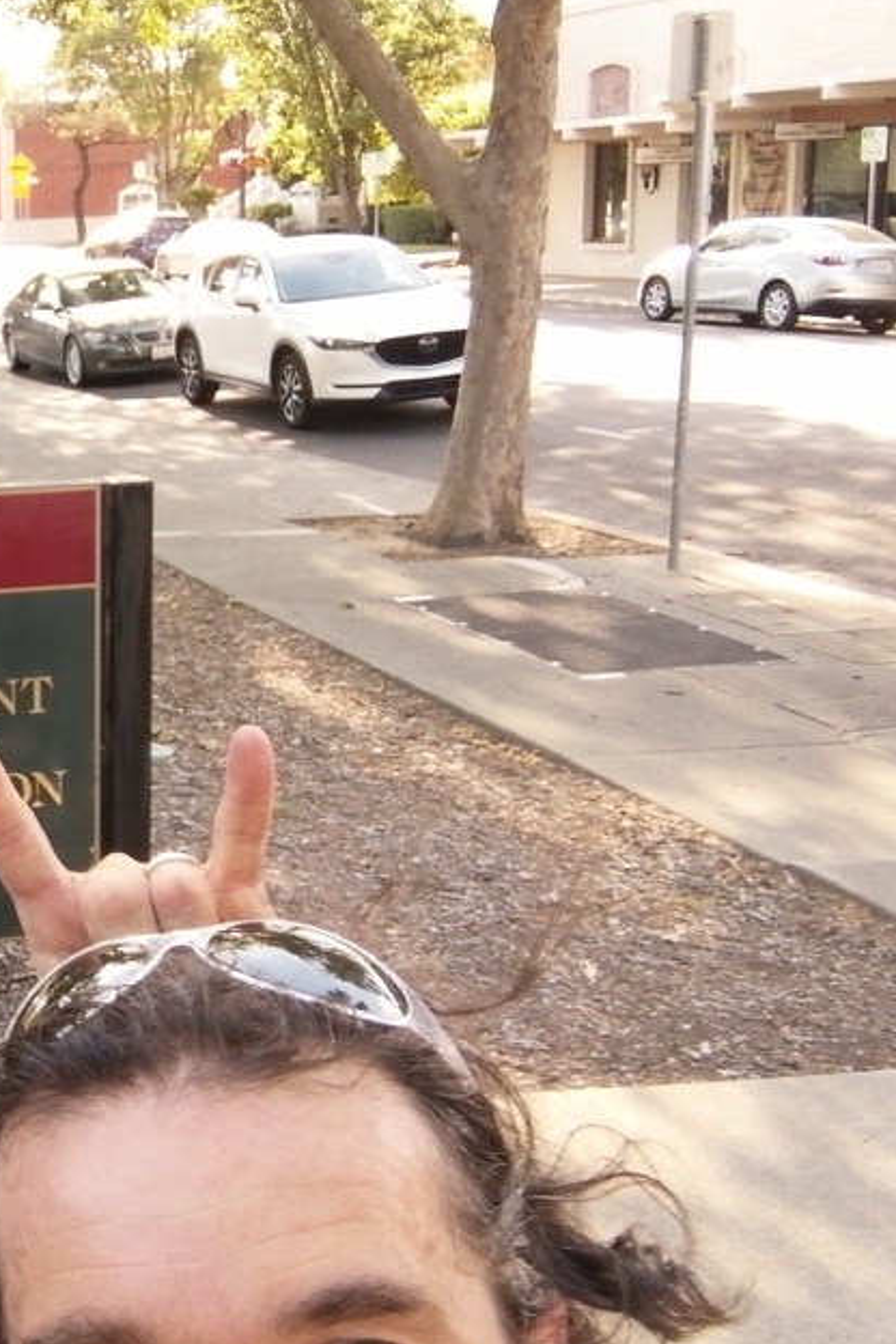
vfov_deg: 38.2
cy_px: 616
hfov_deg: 23.2
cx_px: -256
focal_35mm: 52
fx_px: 1941
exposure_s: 1/120
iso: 64
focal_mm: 2.7
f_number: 2
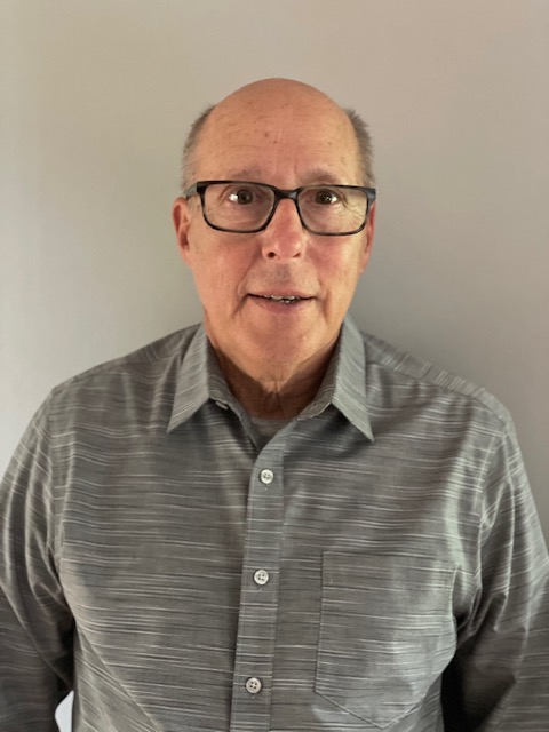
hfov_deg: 28.0
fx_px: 1100
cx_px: 274
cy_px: 366
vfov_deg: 36.8
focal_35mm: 52
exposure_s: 1/15
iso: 800
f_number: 2
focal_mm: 6
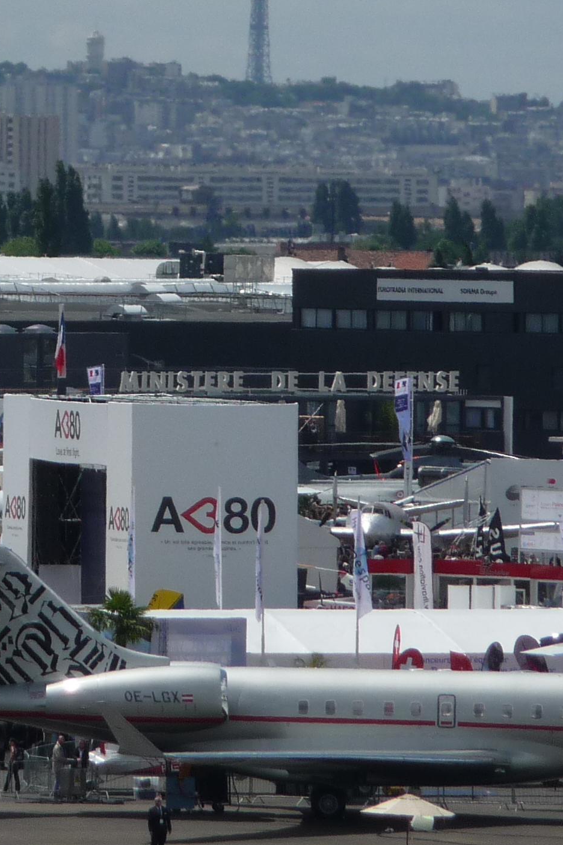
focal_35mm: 676
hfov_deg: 2.0
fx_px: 15857
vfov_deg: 3.0
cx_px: 69
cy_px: 150
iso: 100
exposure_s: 1/1300
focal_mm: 45.4
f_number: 4.9
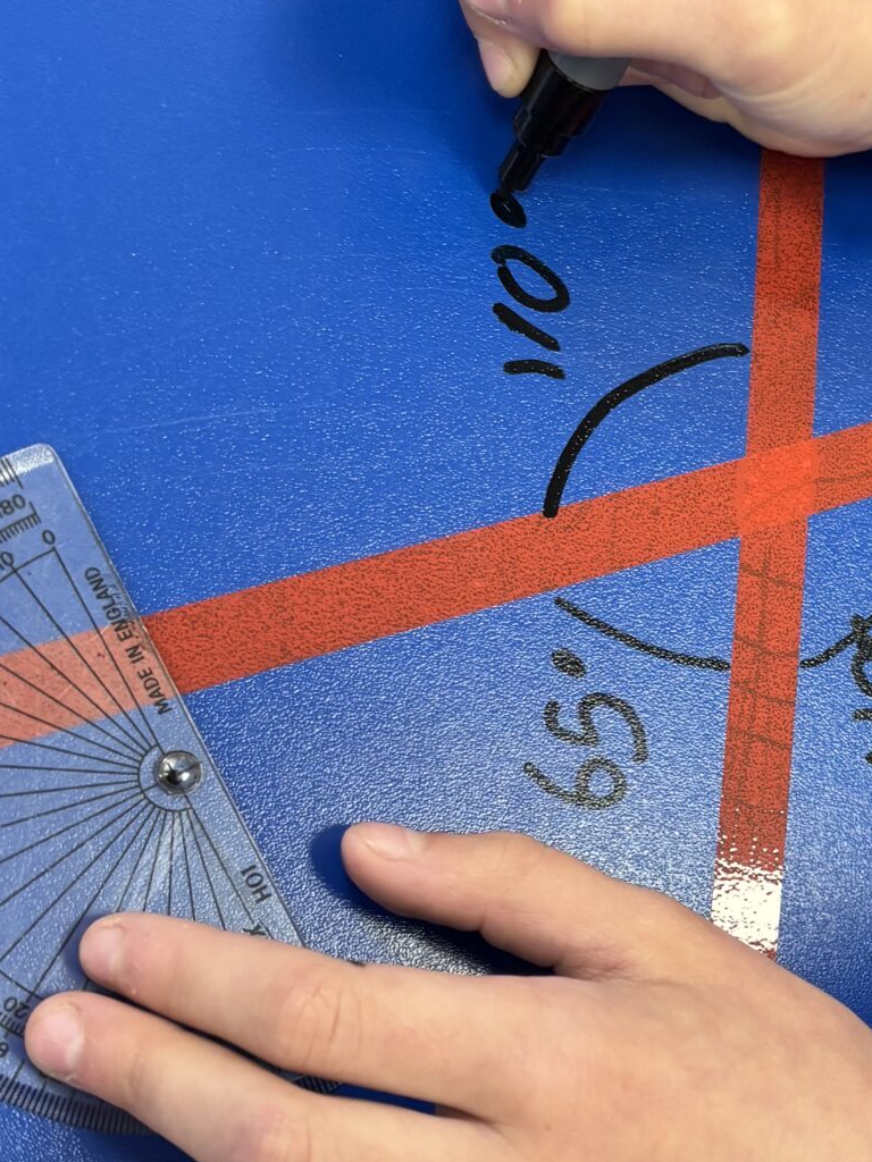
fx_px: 2183
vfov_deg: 29.8
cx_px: 795
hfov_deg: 22.0
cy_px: 677
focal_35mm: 65
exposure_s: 1/50
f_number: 1.6
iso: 125
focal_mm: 5.96
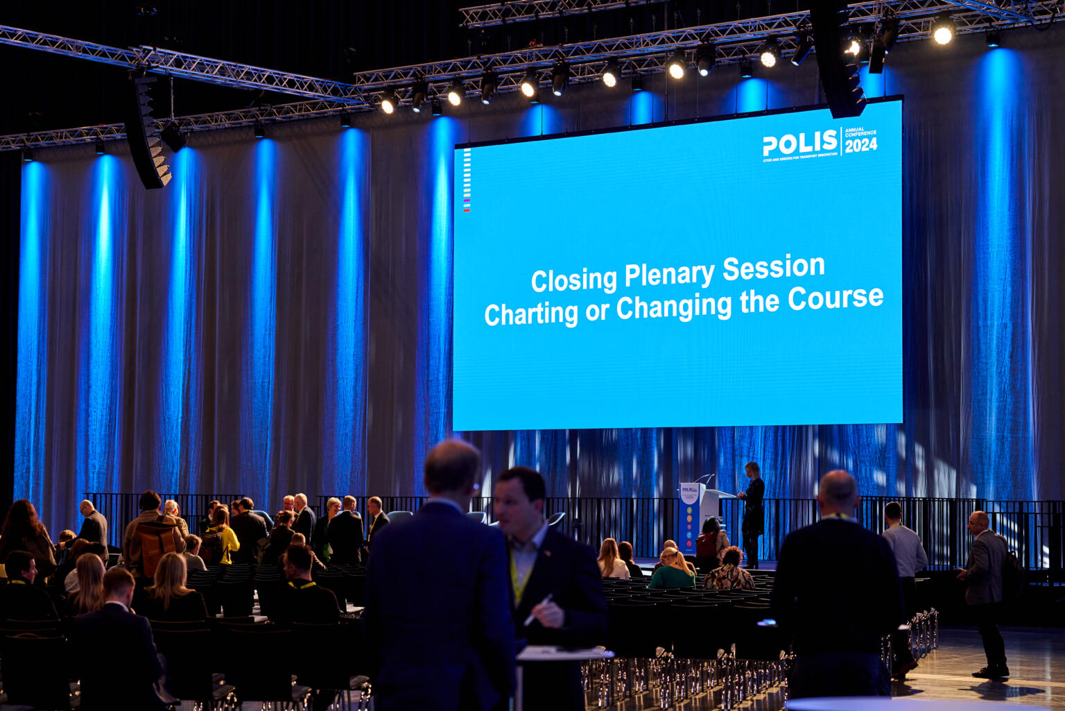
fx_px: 2545
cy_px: 356
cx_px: 532
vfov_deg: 15.9
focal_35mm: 86
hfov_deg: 23.6
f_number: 3.5
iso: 1250
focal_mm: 86
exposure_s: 1/100
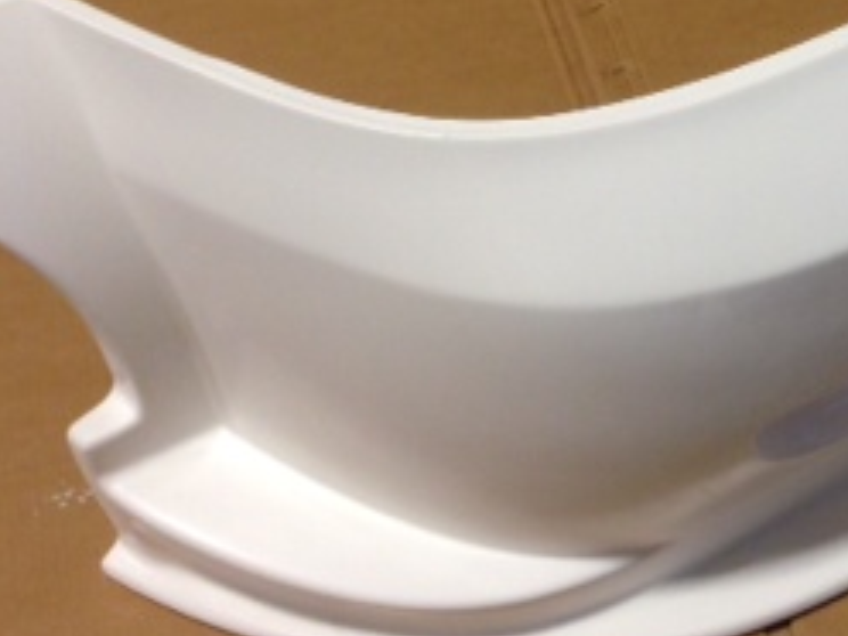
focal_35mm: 85
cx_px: 869
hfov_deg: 22.1
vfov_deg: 16.8
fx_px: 2082
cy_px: -85
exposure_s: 1/20
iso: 80
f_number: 2.4
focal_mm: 4.12
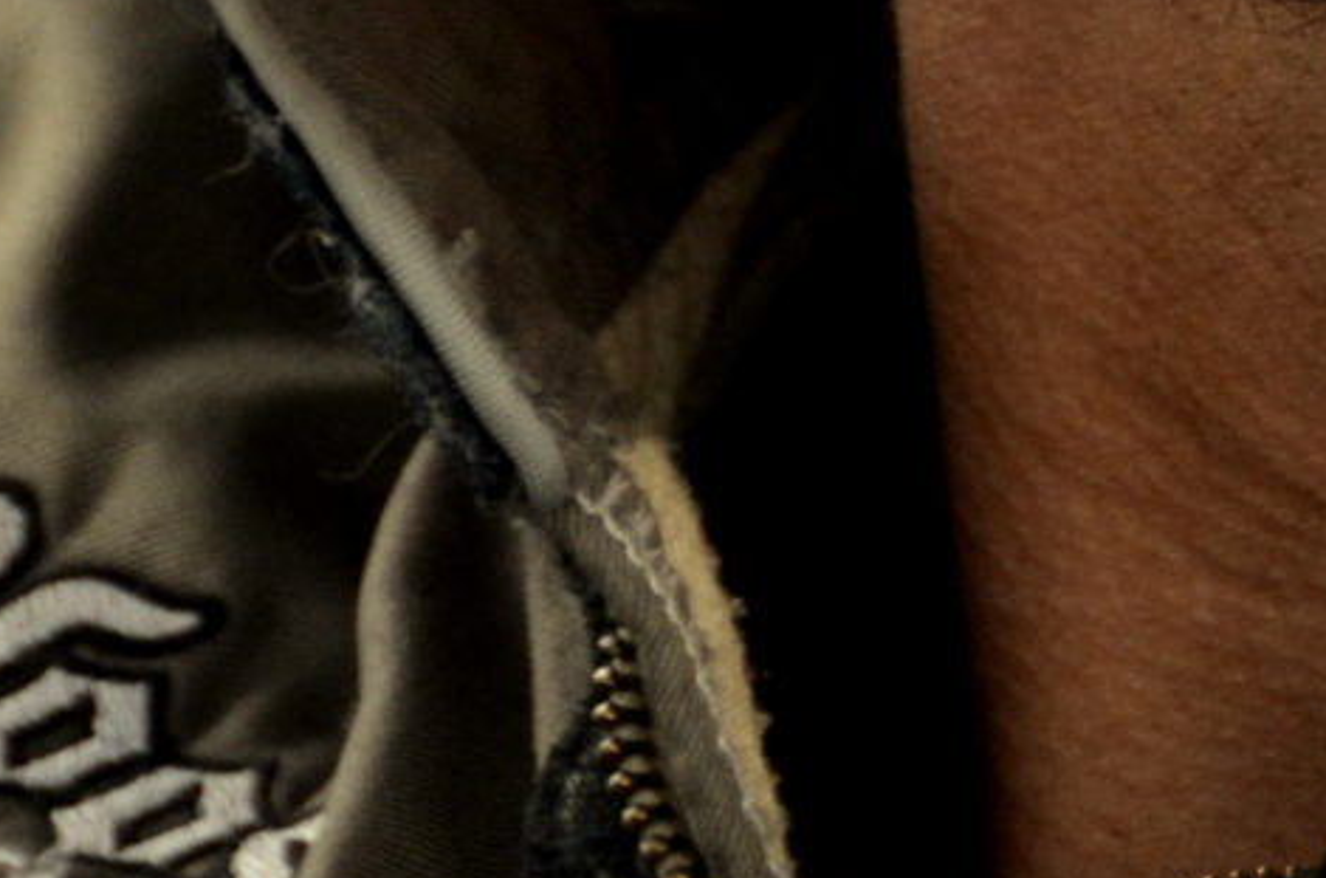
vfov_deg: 0.8
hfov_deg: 1.3
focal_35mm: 1634
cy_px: -463
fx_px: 60043
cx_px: 2438
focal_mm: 200
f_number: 5.6
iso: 500
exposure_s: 1/250
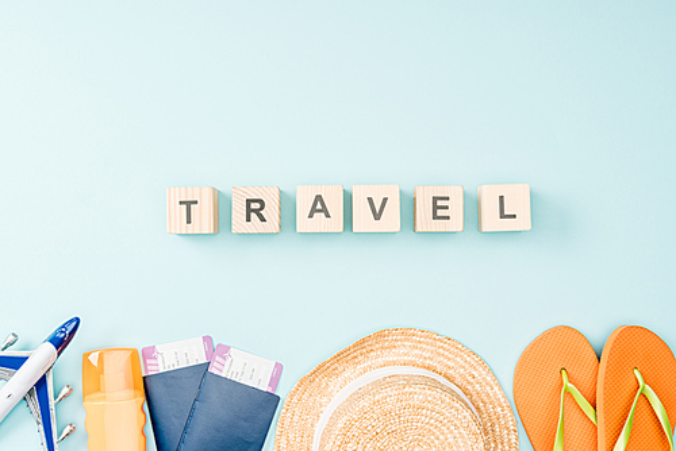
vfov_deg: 27.0
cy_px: 226
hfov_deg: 39.6
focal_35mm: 50
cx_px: 338
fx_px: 939
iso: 80
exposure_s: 1/160
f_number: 9
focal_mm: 50
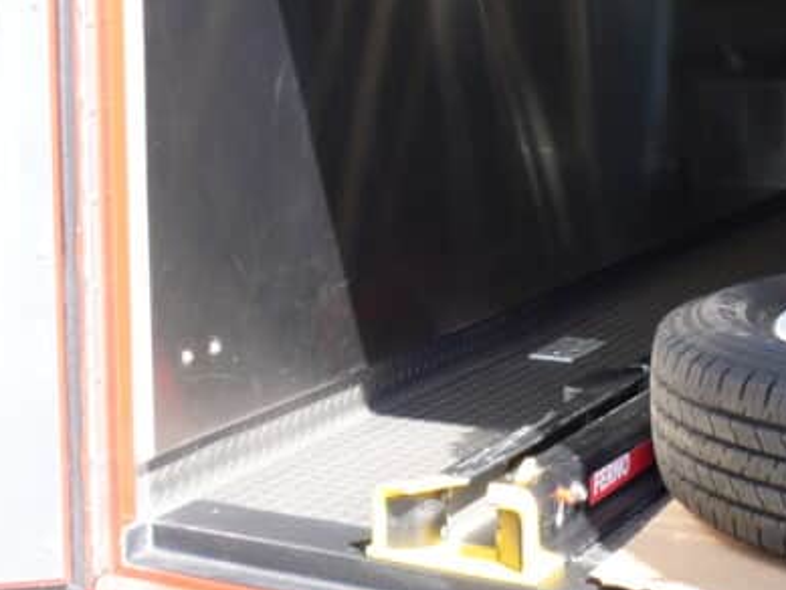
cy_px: -101
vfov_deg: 17.8
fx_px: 1794
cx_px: 376
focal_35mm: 79
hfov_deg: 24.7
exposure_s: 1/50
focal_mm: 15
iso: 200
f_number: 7.1
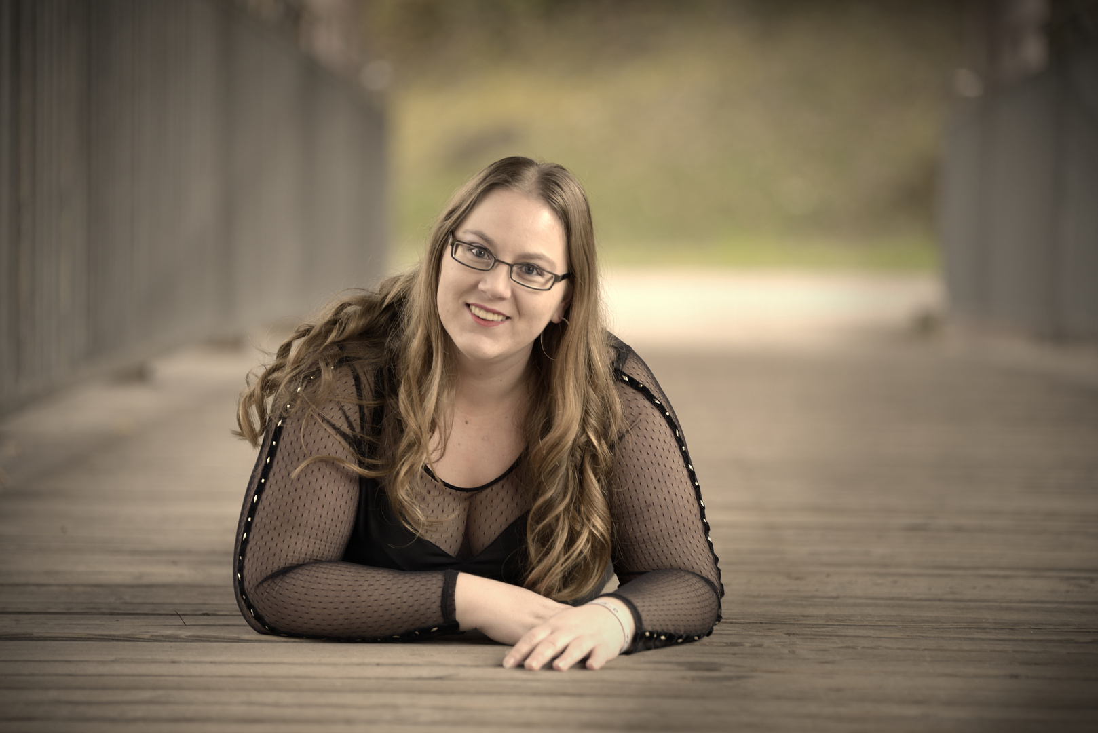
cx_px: 549
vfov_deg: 8.3
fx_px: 5034
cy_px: 366
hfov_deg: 12.4
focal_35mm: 165
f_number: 2.8
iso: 100
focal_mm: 165
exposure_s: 1/100
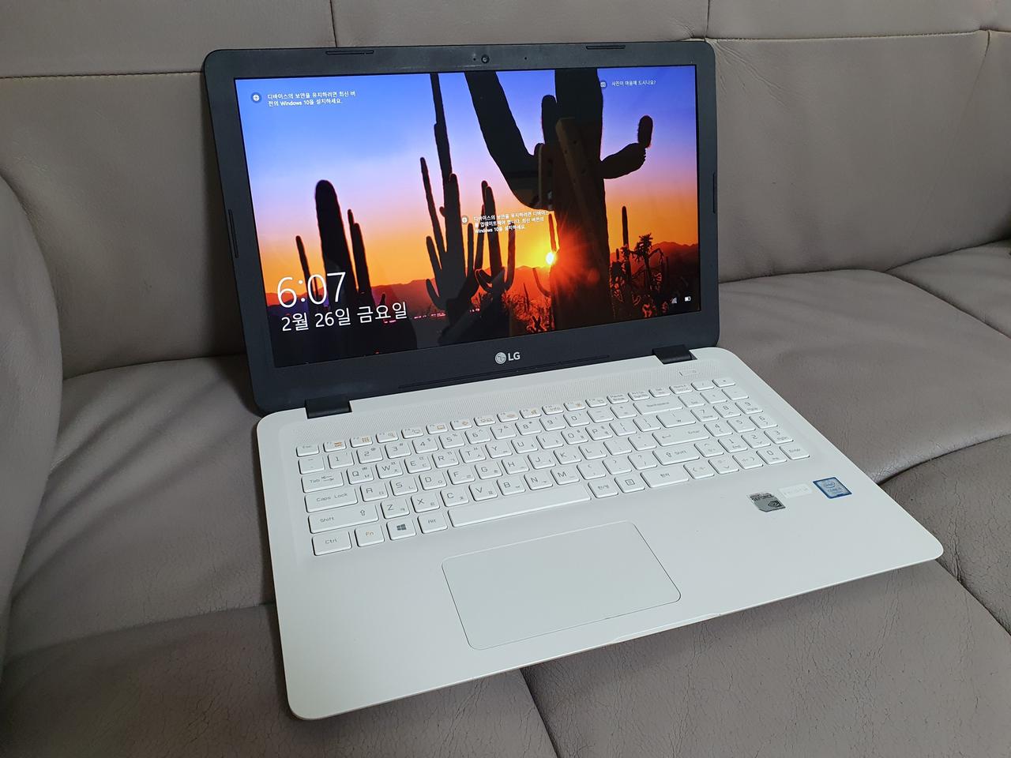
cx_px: 506
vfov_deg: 53.1
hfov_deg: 67.3
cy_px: 379
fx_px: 759
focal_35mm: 26
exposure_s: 1/60
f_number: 2.4
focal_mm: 4.32
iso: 250
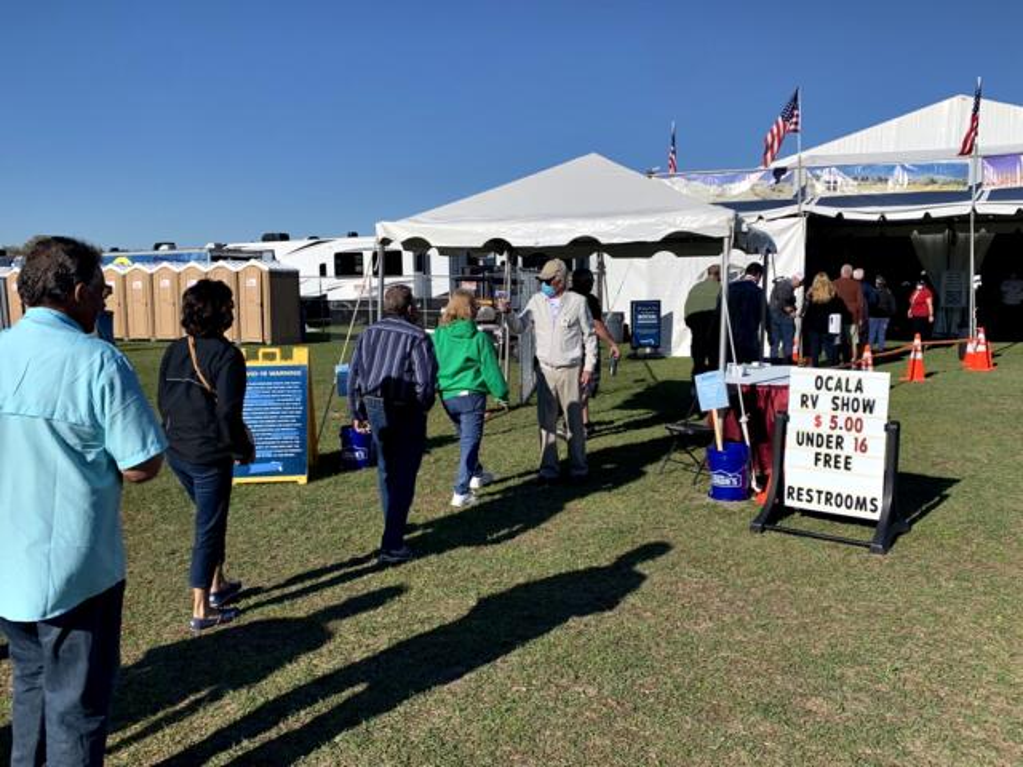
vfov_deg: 53.1
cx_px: 512
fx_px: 768
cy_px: 384
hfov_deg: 67.3
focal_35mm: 26
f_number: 1.8
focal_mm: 4.25
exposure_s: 1/3521
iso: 25
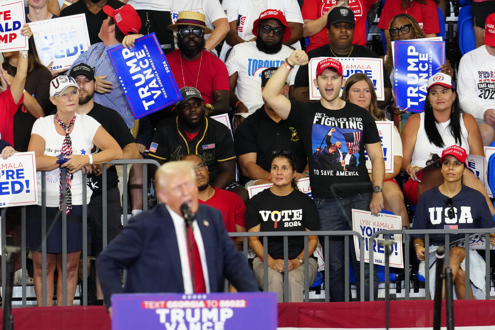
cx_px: 248
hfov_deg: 3.4
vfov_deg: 2.3
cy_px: 165
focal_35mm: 600
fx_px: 8250
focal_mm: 400
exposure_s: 1/500
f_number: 5.6
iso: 8000
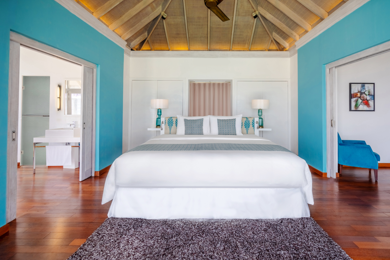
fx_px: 184
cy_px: 134
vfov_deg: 70.4
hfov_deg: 93.2
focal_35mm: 17
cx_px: 207
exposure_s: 1/1250
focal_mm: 16
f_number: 6.3
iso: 100
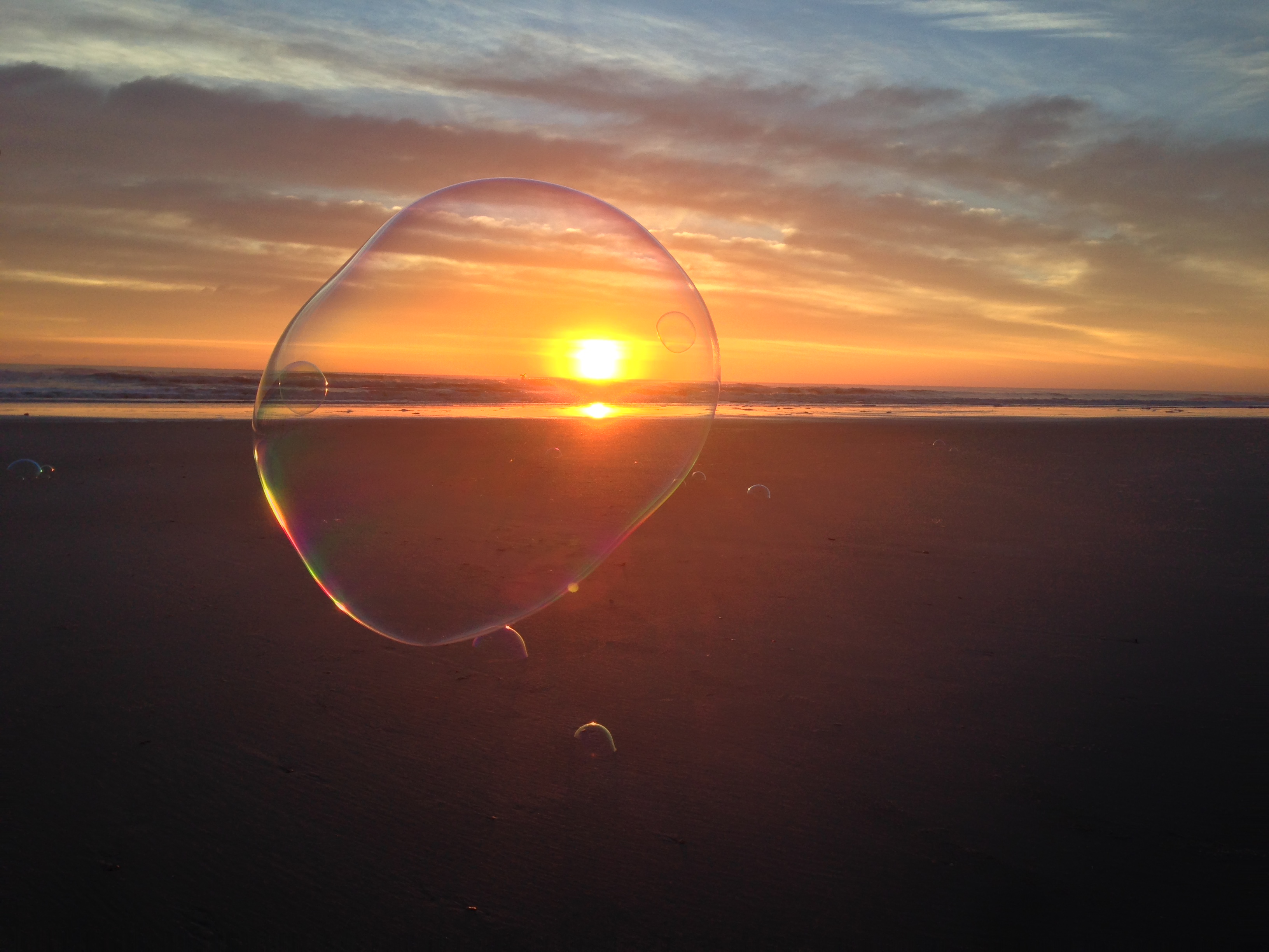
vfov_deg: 42.9
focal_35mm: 33
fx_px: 1210
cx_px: 634
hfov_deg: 55.4
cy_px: 476
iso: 50
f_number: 2.4
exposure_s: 1/404
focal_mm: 4.12
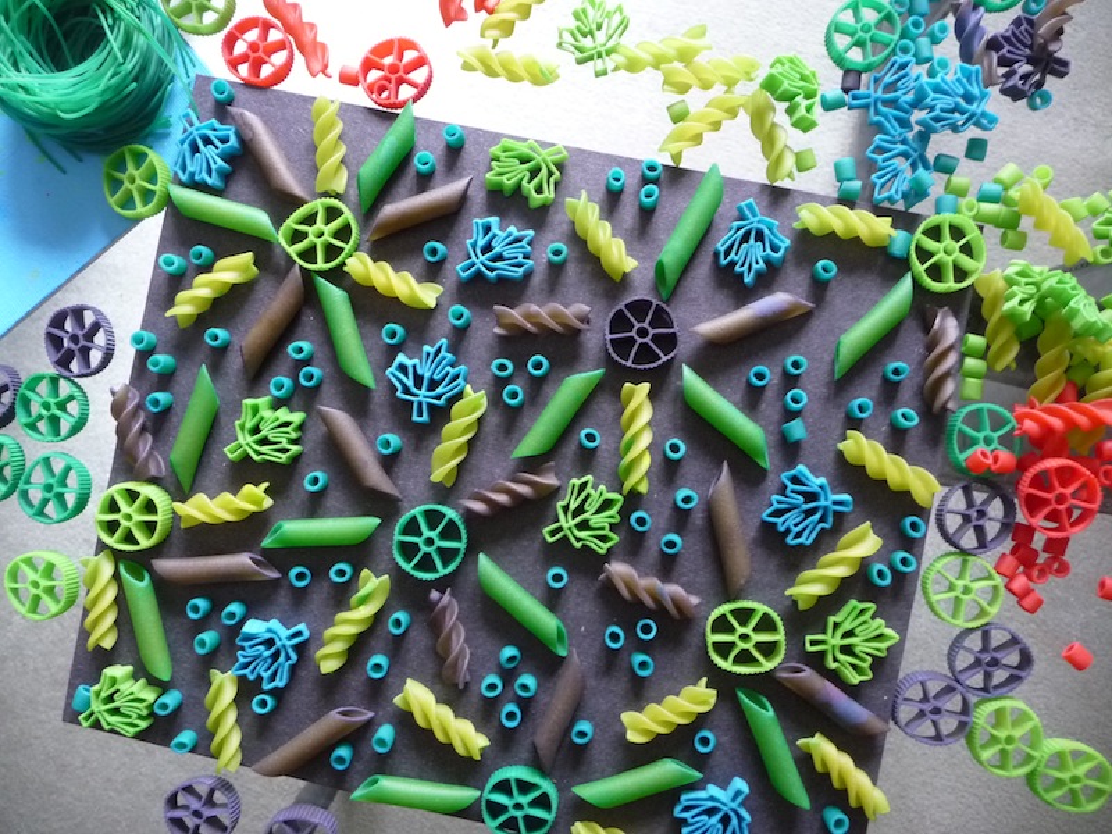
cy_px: 417
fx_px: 899
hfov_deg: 63.4
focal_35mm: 28
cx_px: 556
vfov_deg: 49.7
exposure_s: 1/10
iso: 400
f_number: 3.3
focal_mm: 4.7
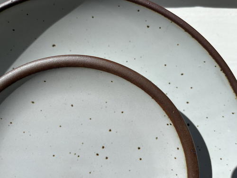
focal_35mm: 26
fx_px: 178
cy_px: 89
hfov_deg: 67.3
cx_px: 118
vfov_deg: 53.1
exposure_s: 1/7874
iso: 50
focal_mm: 5.1
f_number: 1.6
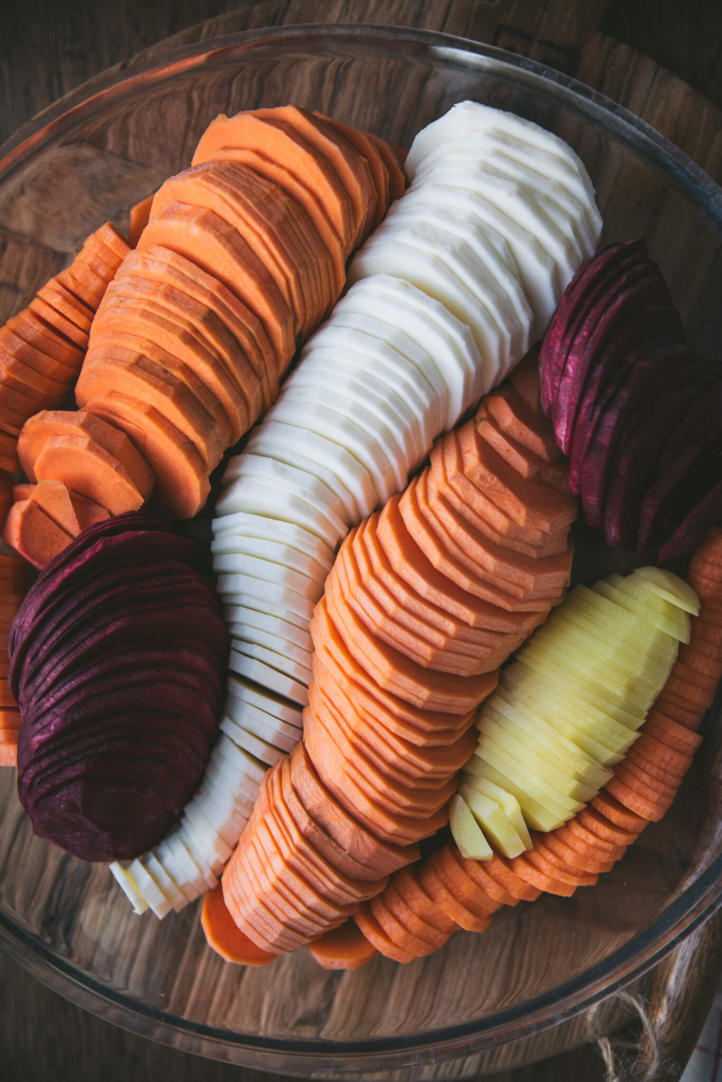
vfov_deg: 38.2
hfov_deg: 26.0
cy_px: 541
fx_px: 1563
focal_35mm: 52
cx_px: 361
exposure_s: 1/200
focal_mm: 52
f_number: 3.2
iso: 400
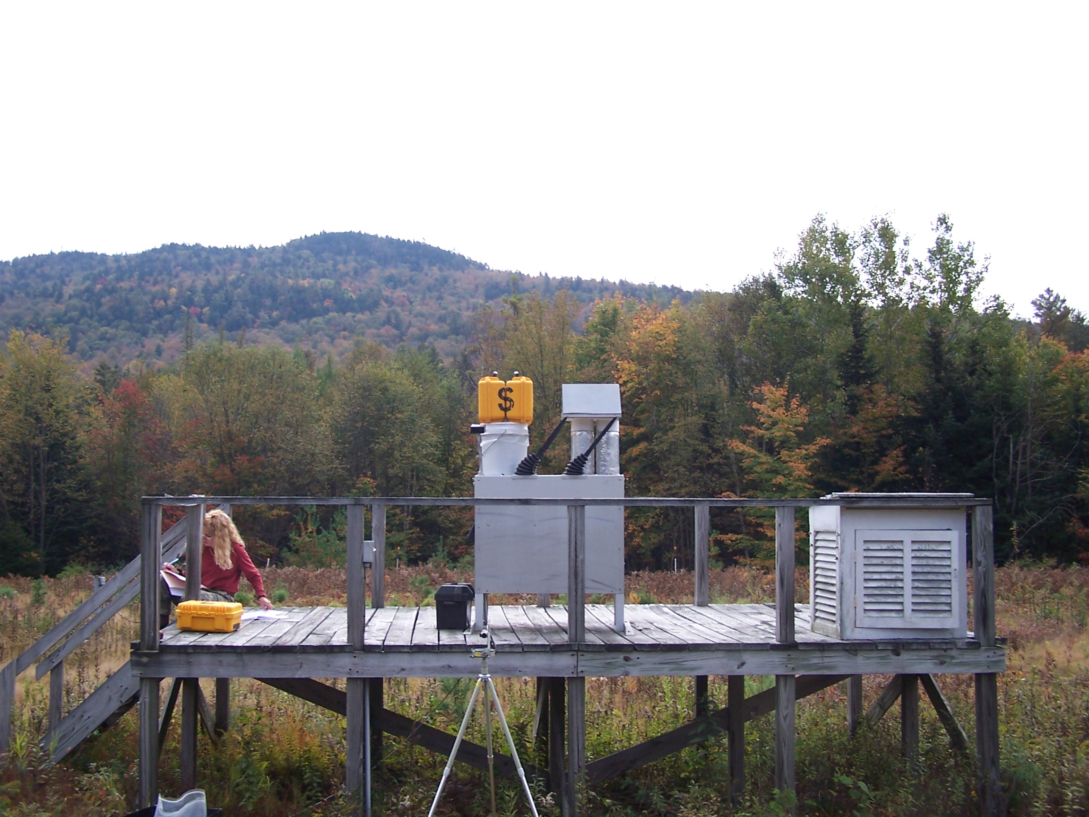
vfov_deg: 37.7
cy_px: 408
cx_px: 544
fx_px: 1195
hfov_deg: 49.0
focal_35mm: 38
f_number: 2.8
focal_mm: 6.3
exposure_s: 1/500
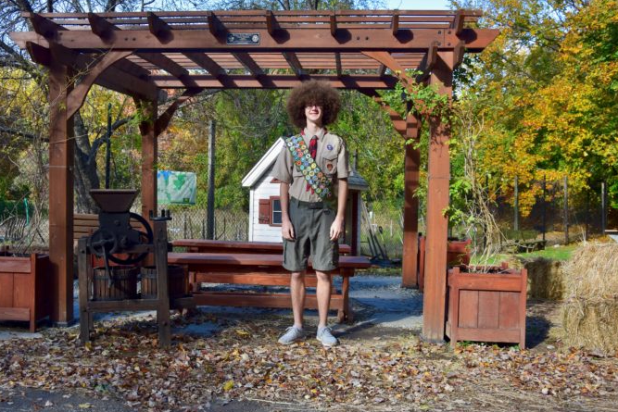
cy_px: 194
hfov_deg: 50.6
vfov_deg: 35.1
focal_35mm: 38
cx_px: 271
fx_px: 652
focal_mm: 22
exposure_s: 1/500
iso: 360
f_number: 11
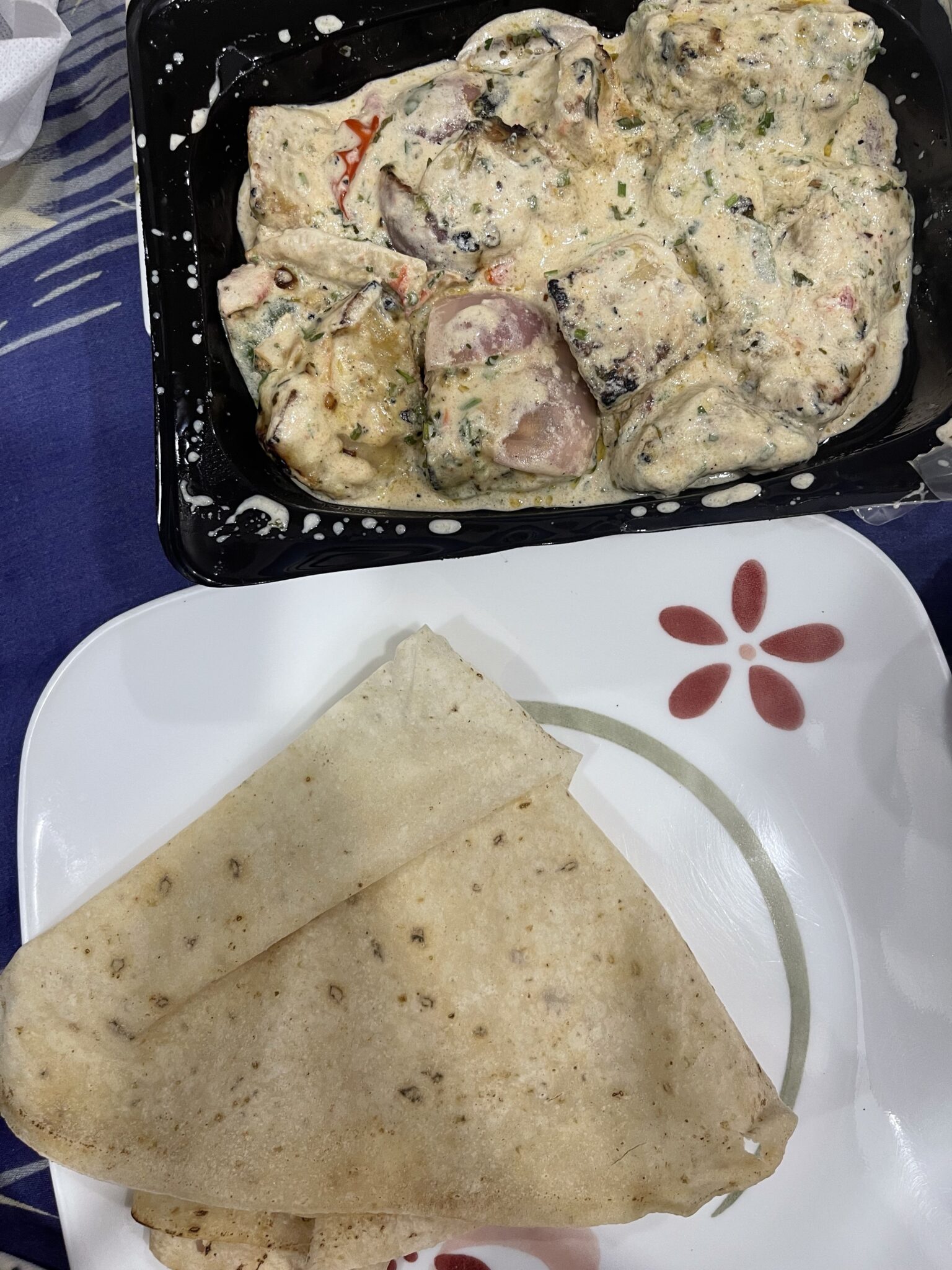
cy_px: 635
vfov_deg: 67.3
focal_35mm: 26
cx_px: 476
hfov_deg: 53.1
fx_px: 953
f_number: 1.6
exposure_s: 1/50
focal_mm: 5.1
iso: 125
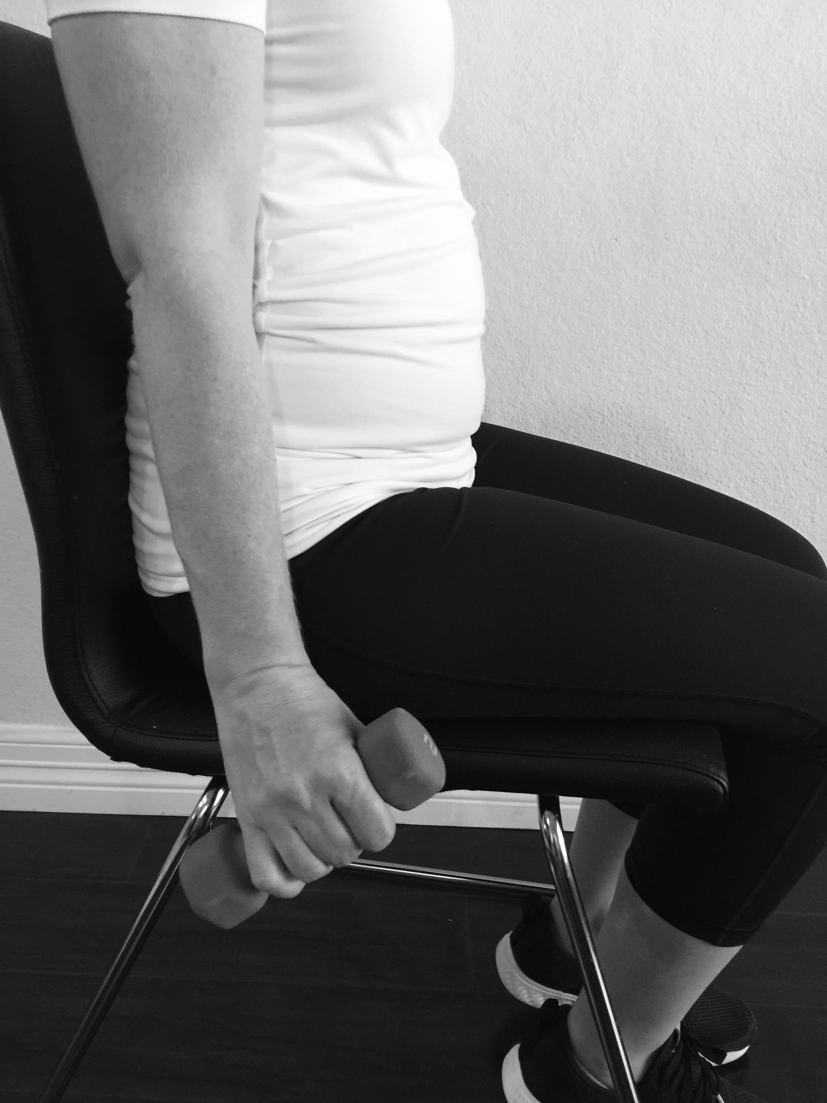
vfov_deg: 61.7
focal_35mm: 29
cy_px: 552
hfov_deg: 48.2
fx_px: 924
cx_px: 414
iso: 125
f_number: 2.2
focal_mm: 4.15
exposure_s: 1/10
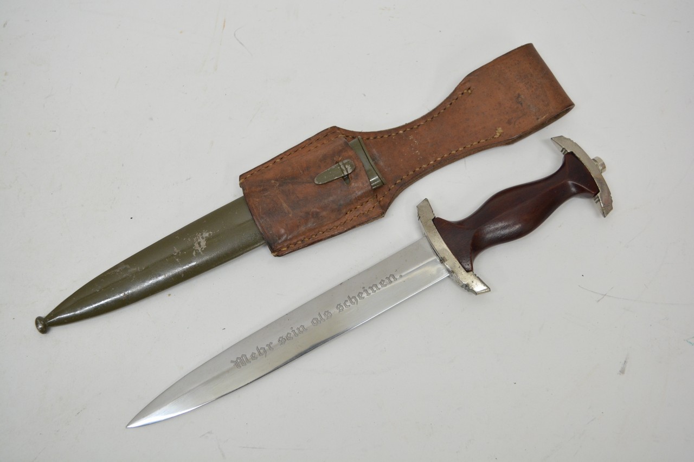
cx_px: 347
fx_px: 838
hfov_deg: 45.0
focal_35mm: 44
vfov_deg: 30.8
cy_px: 231
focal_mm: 29
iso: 1250
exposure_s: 1/100
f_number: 5
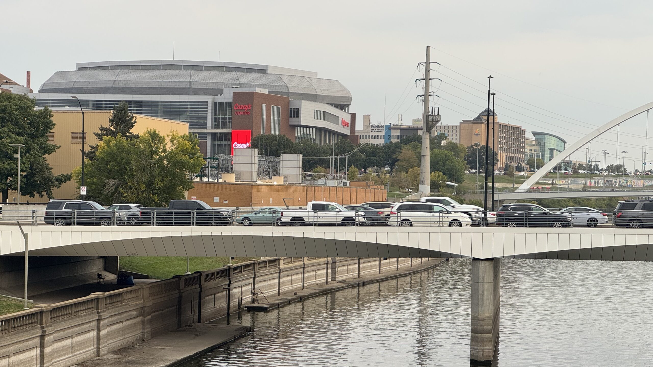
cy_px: 229
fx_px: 1454
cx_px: 327
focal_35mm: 84
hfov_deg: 25.3
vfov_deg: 14.4
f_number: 2.8
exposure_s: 1/99
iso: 40
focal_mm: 9
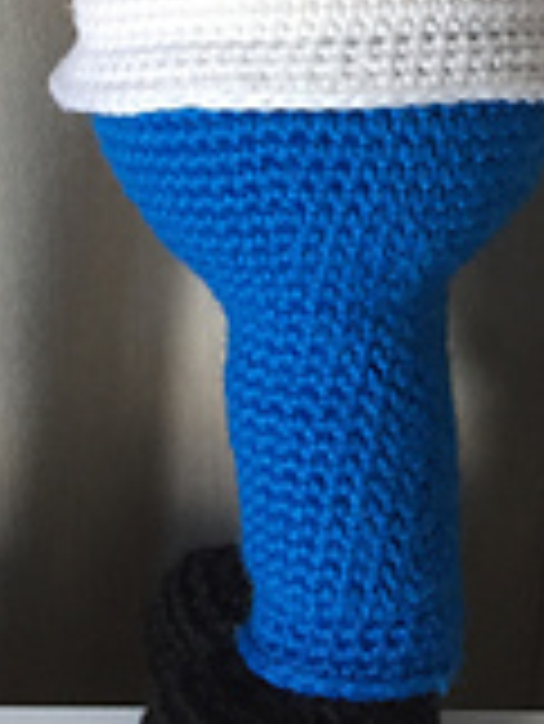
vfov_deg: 20.7
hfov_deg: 16.4
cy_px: -76
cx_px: 276
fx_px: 1883
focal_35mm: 90
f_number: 2.2
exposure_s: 1/30
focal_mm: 4.15
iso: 125
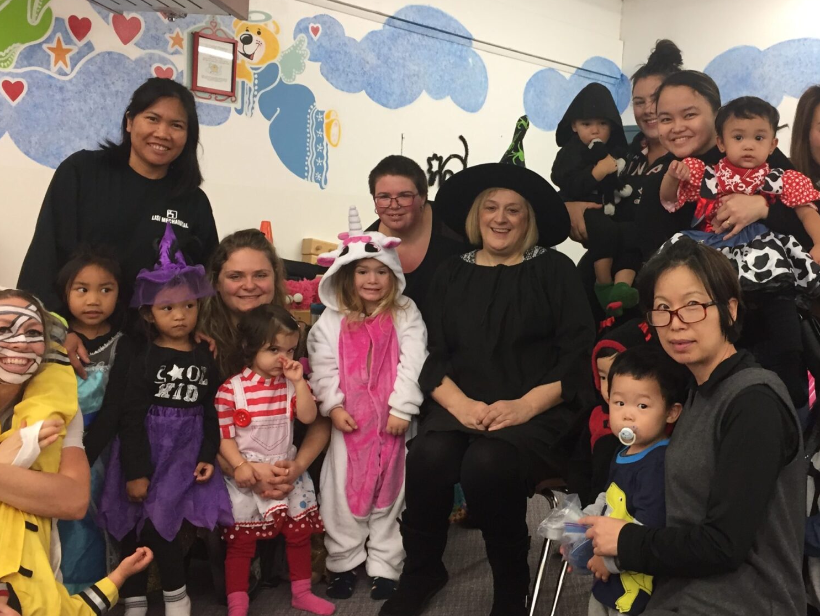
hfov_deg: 46.5
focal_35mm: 40
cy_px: 284
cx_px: 498
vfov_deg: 35.9
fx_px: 948
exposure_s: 1/30
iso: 50
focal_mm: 4.15
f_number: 2.2
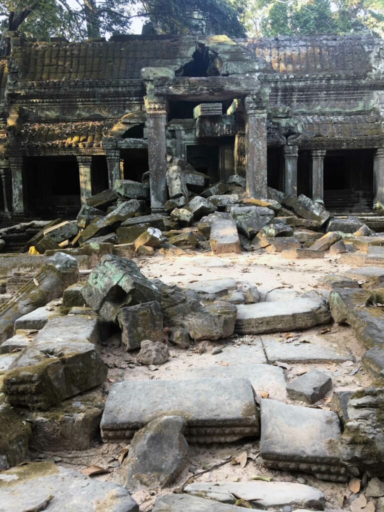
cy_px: 256
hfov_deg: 48.2
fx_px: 429
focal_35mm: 29
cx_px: 192
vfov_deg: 61.7
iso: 32
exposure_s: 1/50
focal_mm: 4.15
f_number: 2.2
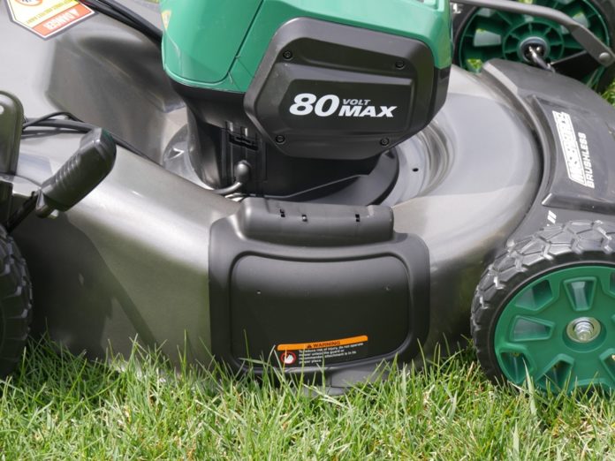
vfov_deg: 12.1
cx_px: 308
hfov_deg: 16.1
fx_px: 2167
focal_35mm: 122
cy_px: 230
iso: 200
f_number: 5.2
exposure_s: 1/320
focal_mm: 61
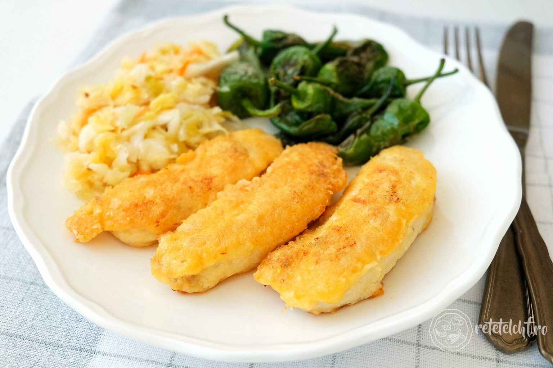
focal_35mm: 36
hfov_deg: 53.1
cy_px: 184
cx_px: 276
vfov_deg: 36.9
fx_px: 553
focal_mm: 24.3
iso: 2500
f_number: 3.6
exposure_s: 1/400
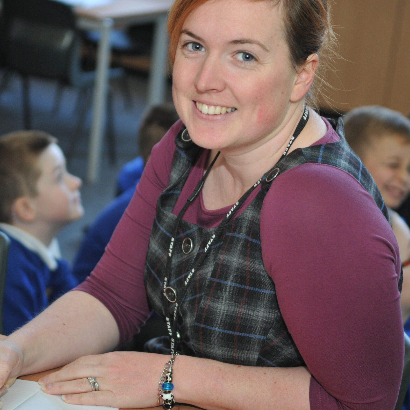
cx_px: 205
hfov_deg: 16.5
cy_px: 203
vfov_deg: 16.5
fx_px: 1416
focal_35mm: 106
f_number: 2.8
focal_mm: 55
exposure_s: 1/60
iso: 400
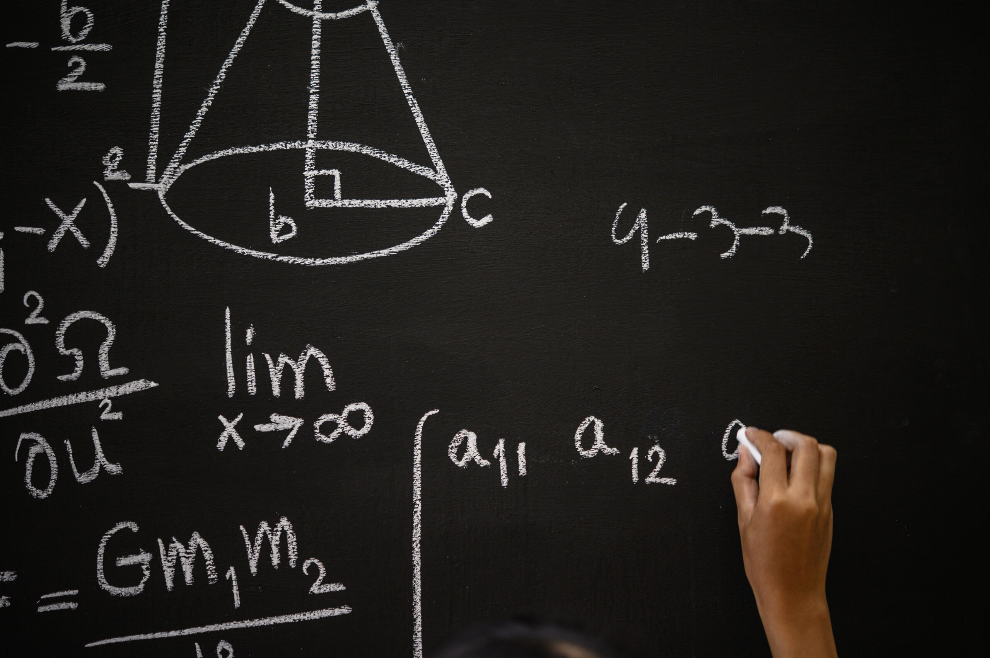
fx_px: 1649
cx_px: 495
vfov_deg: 22.6
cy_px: 329
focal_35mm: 60
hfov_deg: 33.4
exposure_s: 1/50
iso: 500
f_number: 2.8
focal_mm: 60
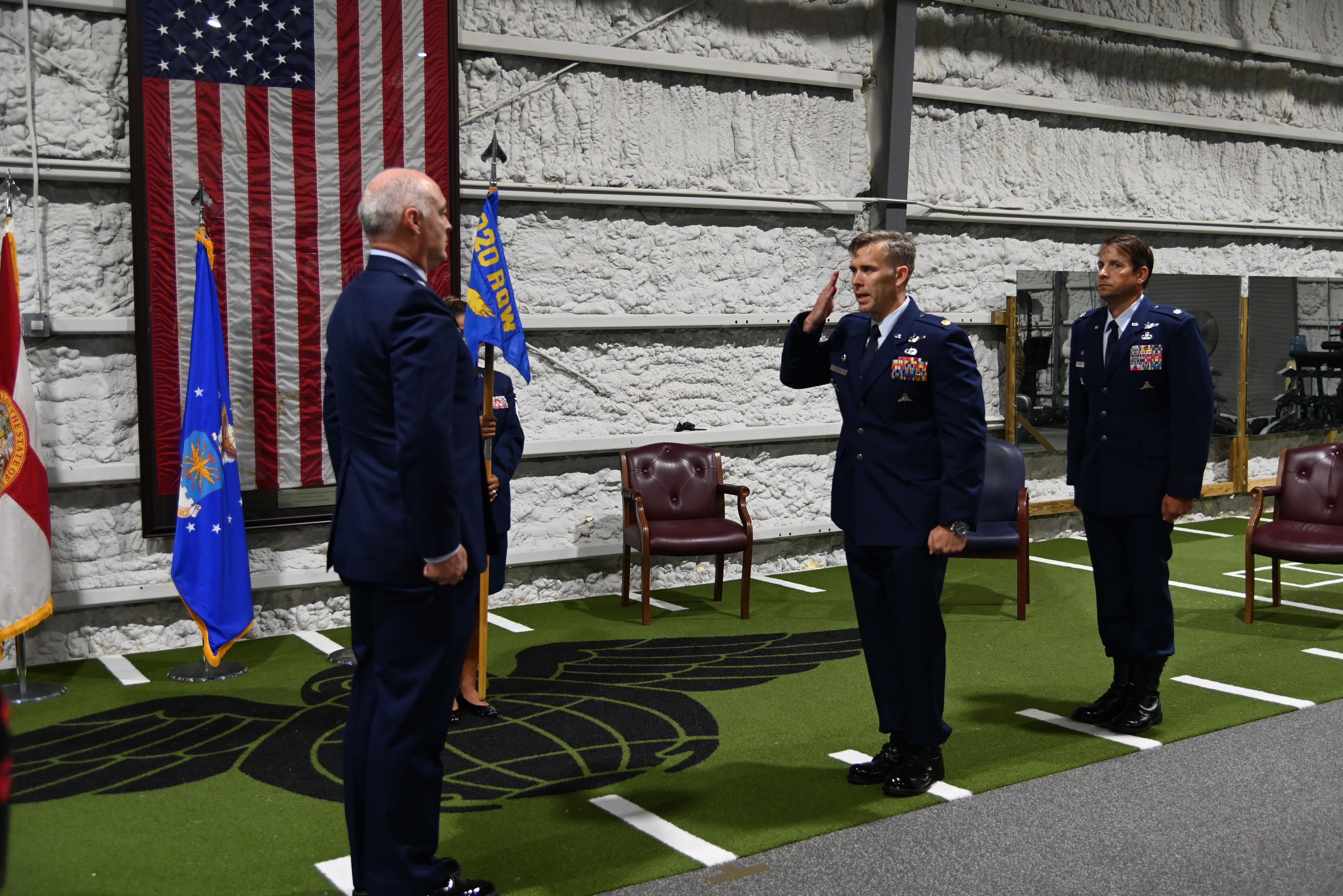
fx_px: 1343
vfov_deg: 36.9
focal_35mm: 36
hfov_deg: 53.1
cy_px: 438
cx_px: 688
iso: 1250
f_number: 4
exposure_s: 1/125
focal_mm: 35
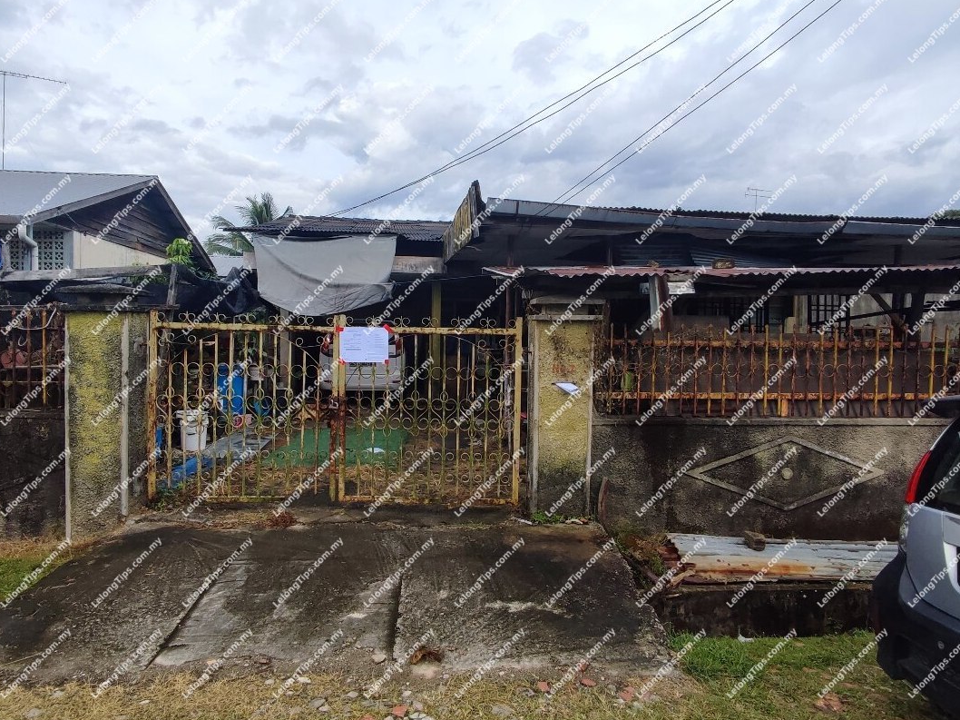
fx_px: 471
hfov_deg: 91.0
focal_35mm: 17
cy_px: 365
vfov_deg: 74.7
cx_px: 500
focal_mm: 1.65
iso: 50
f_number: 2.2
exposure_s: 1/577
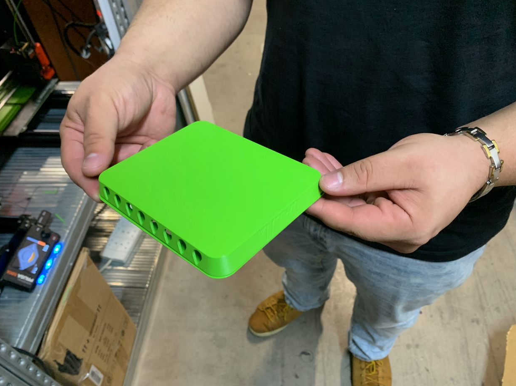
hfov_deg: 65.3
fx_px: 402
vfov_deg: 51.3
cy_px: 199
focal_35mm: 27
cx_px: 266
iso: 320
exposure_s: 1/45
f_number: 1.8
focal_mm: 4.25
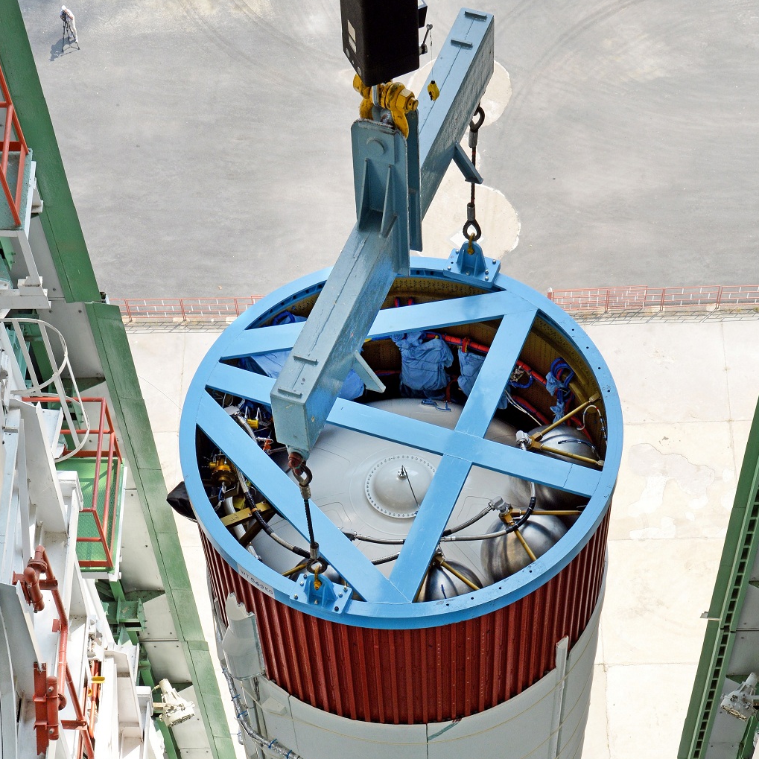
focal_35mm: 73
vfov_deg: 22.8
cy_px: 735
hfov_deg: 23.7
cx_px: 394
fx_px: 1811
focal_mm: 44
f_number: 8
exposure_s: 1/250
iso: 500
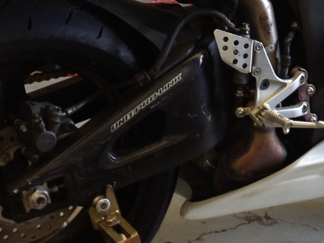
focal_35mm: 154
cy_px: -21
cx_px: 352
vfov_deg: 9.5
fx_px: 1441
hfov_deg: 12.6
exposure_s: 1/20
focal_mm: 4.28
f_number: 2.4
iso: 64
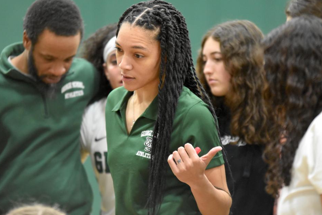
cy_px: 116
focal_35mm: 327
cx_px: 161
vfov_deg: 4.2
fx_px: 2926
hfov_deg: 6.3
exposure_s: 1/160
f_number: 2.8
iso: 3200
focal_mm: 200
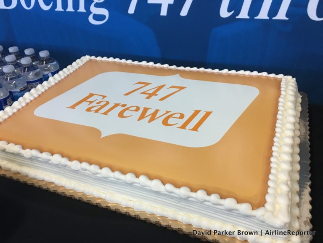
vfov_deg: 48.2
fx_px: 271
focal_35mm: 29
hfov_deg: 61.7
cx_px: 162
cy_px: 122
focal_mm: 4.15
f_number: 2.2
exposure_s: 1/15
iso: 80
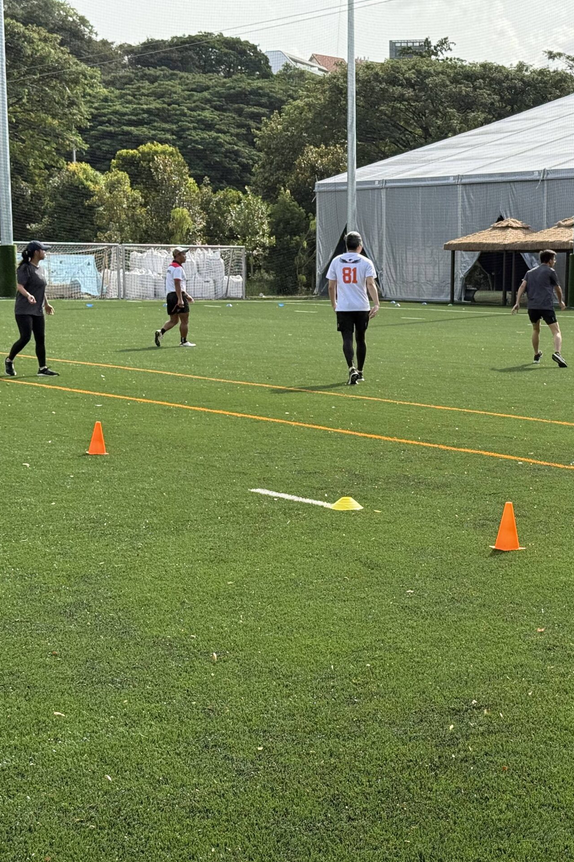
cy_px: 433
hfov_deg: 20.1
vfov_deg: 30.1
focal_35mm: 67
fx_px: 1602
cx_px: 460
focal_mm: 6.76
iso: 80
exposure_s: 1/1883
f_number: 1.78
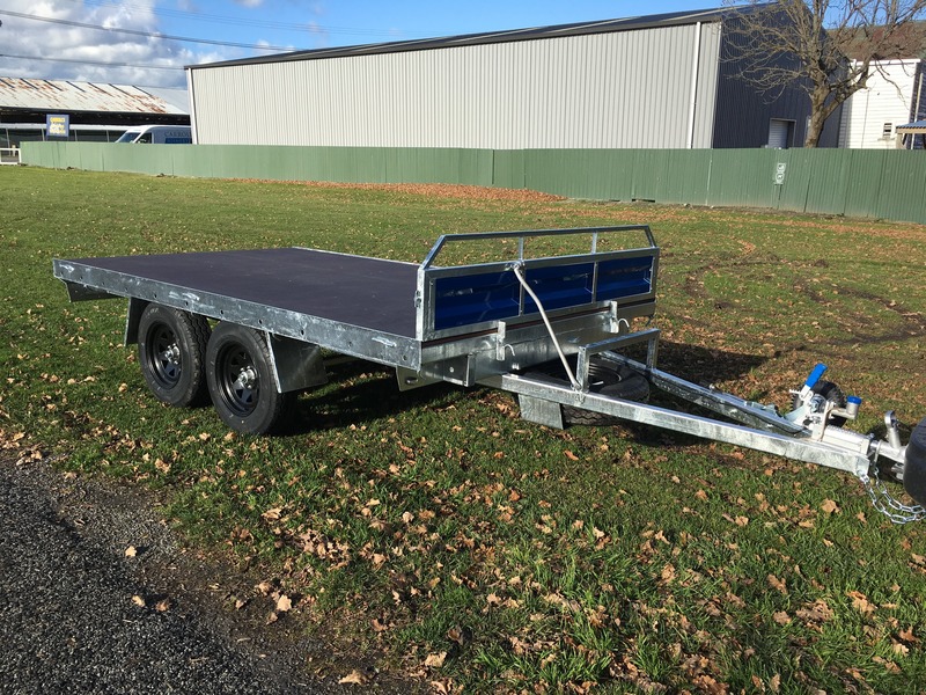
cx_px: 463
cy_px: 348
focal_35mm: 29
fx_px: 776
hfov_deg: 61.7
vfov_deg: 48.2
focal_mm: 4.15
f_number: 2.2
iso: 25
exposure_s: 1/1183
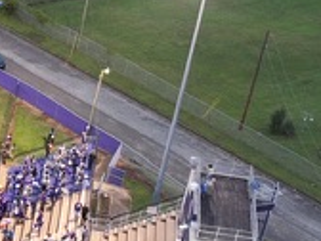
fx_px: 1354
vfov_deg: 9.8
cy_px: 376
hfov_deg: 11.7
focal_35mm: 146
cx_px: -378
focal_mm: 12.29
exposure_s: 1/15
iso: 190
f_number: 2.8
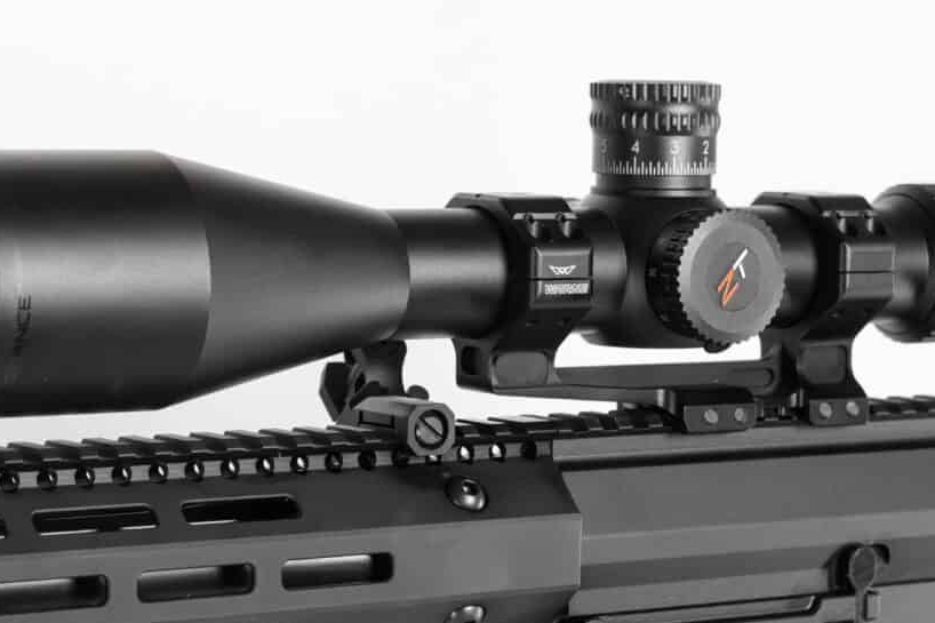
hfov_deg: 16.5
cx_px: 626
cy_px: 448
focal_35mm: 124
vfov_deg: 11.0
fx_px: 3220
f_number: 9
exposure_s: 1/250
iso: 10000
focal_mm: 66
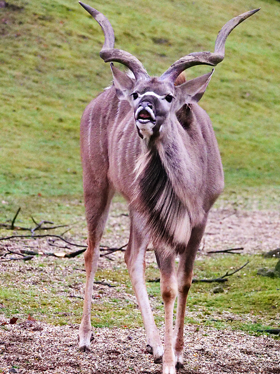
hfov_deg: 4.1
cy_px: 187
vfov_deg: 5.5
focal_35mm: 360
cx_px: 140
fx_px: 3883
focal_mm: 180
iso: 12800
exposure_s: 1/1600
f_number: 7.1
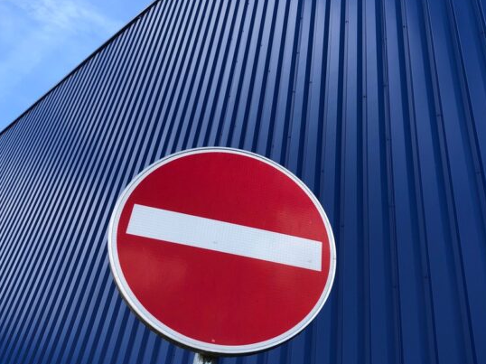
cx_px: 294
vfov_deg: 35.9
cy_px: 161
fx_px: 561
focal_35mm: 40
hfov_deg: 46.5
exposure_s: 1/578
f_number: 1.8
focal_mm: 4
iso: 20
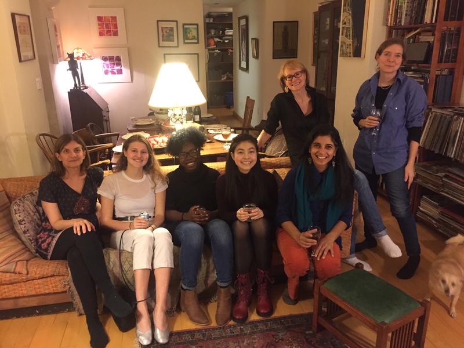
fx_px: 389
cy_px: 174
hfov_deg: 61.7
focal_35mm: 29
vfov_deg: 48.2
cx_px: 232
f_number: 2.2
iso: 320
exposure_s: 1/15
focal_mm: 4.15
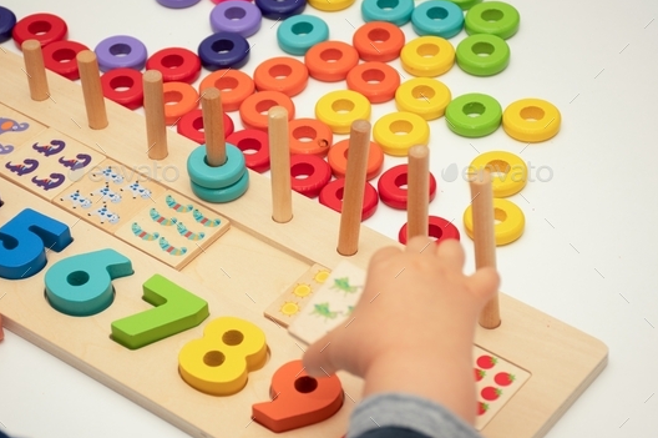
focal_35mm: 104
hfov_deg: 19.7
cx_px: 307
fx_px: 1899
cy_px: 230
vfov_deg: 13.1
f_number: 6.3
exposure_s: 1/250
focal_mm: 62
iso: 160
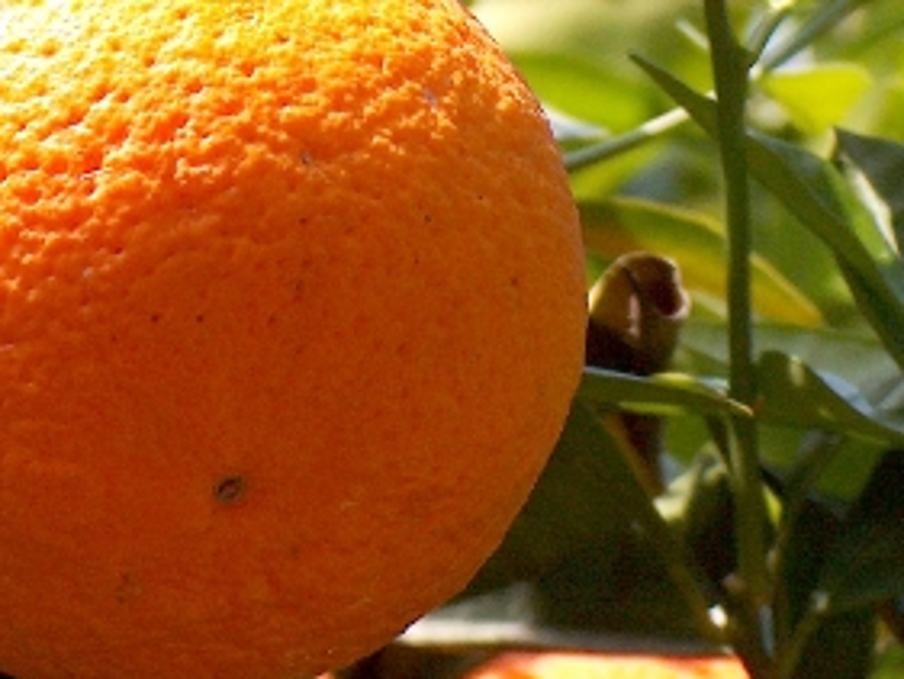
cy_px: 359
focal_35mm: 387
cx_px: -174
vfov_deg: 3.8
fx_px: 10111
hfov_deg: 5.1
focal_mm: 27.85
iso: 113
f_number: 3.6
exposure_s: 1/662
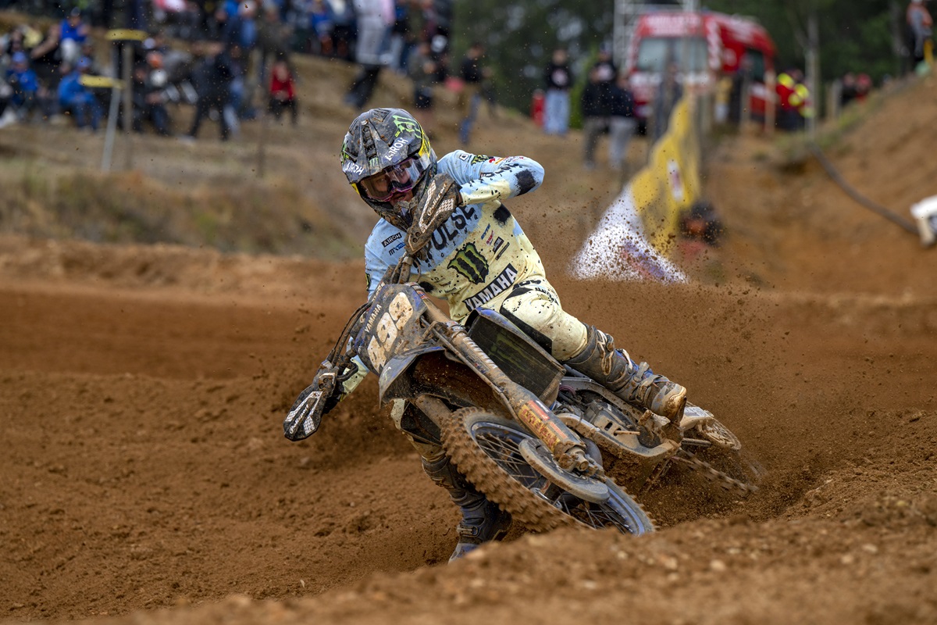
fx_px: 4815
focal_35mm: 185
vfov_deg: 7.4
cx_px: 468
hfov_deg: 11.1
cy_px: 312
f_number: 5
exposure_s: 1/1250
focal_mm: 185
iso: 200
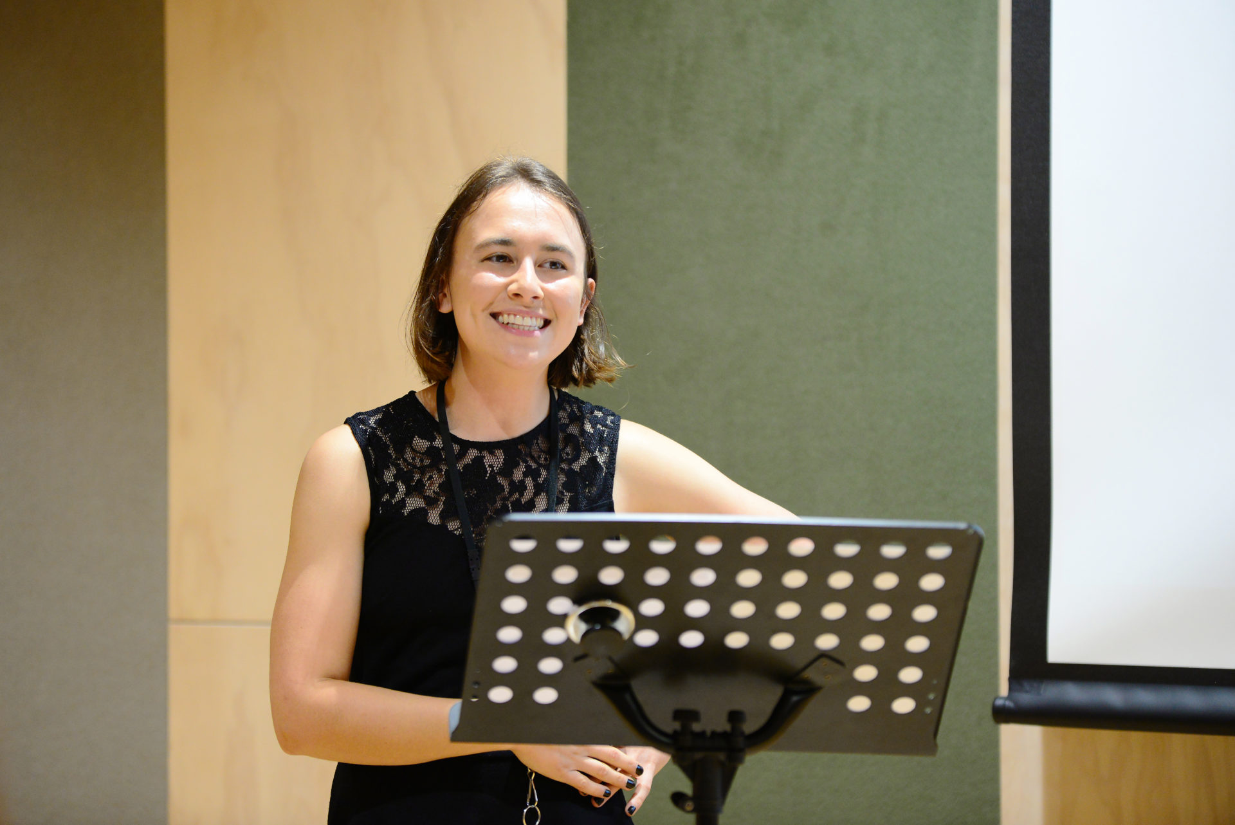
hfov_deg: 14.6
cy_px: 412
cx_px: 618
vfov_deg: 9.8
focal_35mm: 140
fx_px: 4805
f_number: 2.8
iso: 2000
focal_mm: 140
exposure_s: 1/160
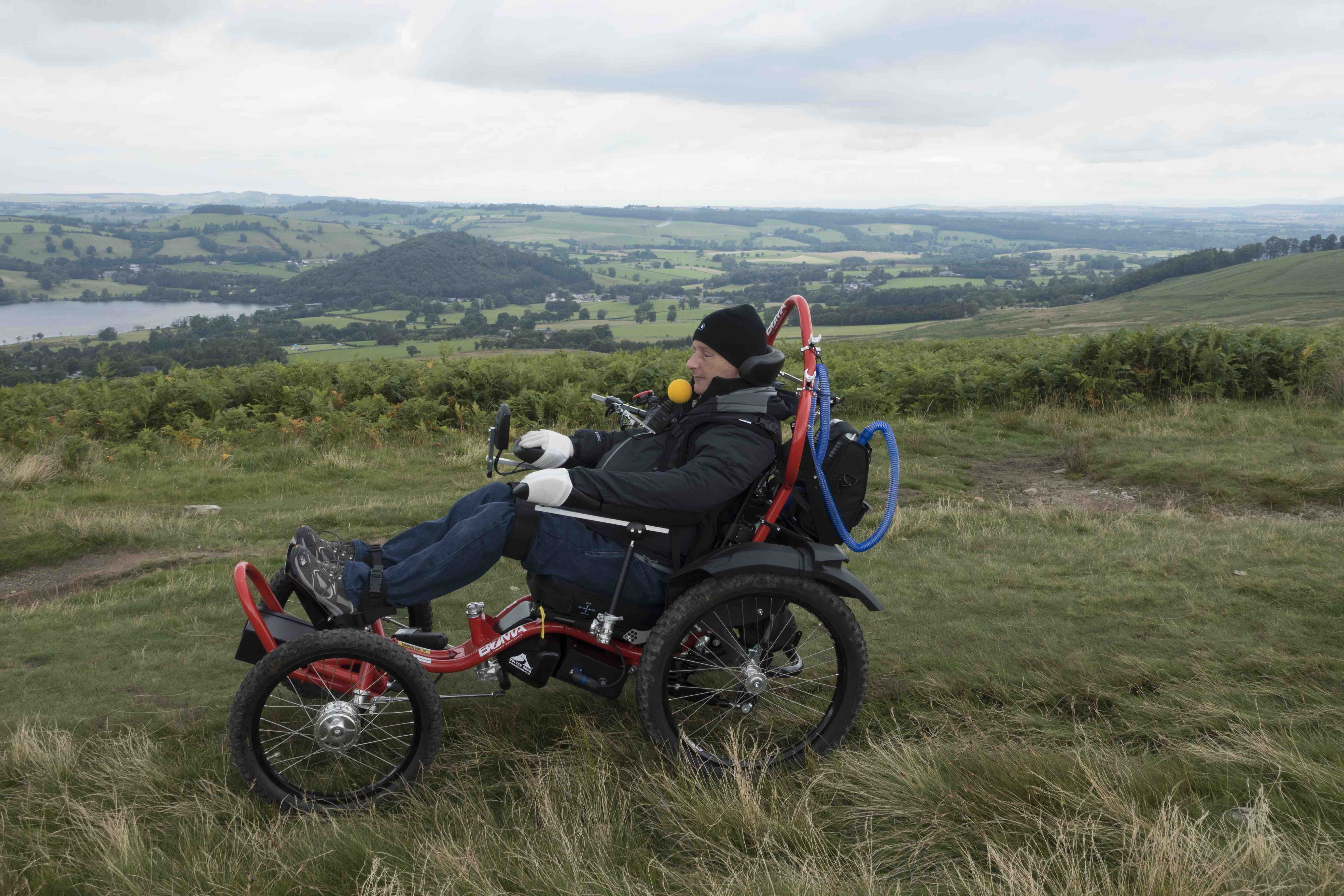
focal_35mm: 34
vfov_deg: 38.9
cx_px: 672
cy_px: 448
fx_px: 1269
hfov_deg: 55.8
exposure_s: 1/250
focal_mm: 12.48
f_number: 5.6
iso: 250
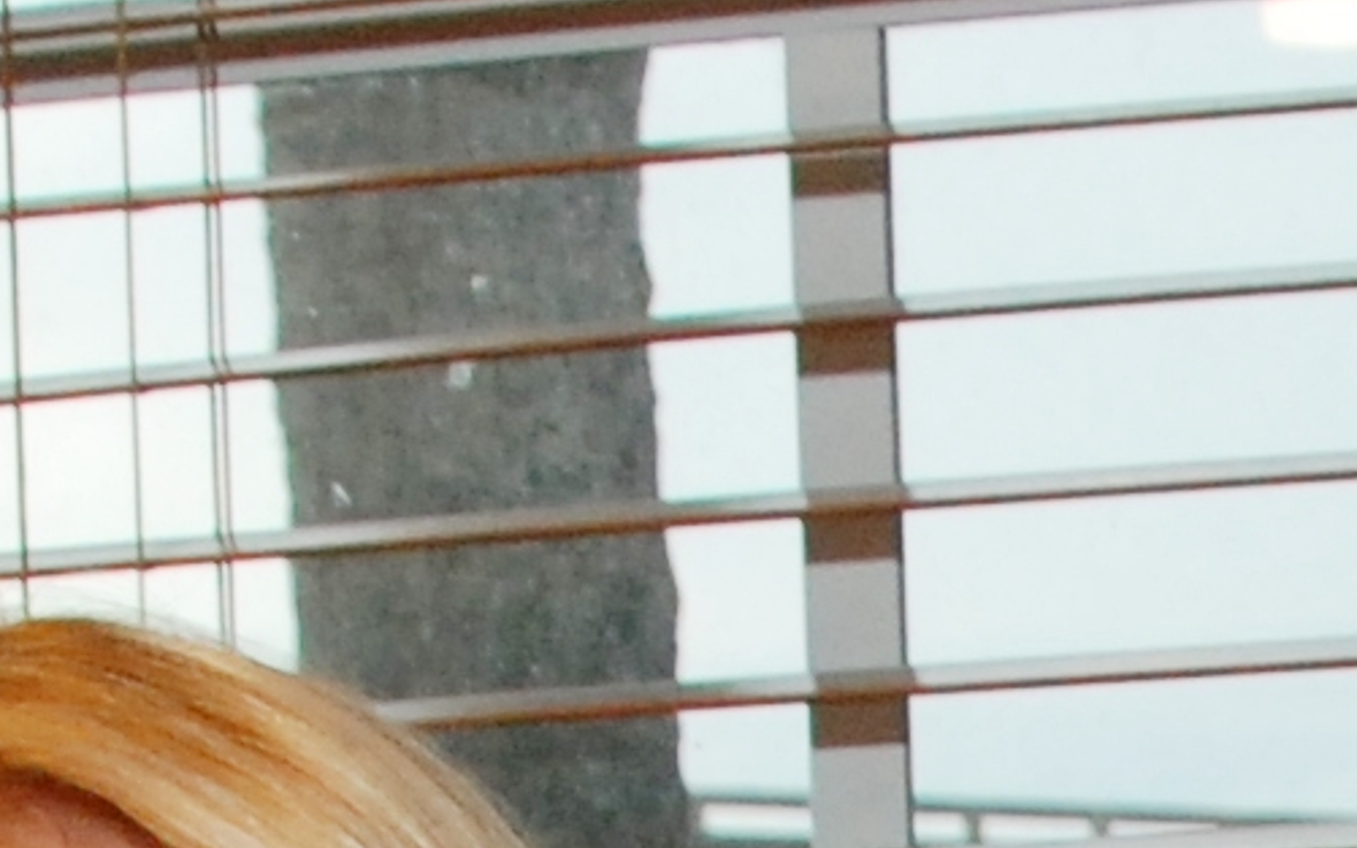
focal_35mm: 213
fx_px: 7876
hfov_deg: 9.6
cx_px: 1961
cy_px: 2617
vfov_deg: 5.7
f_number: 6.3
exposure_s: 1/60
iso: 640
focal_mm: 18
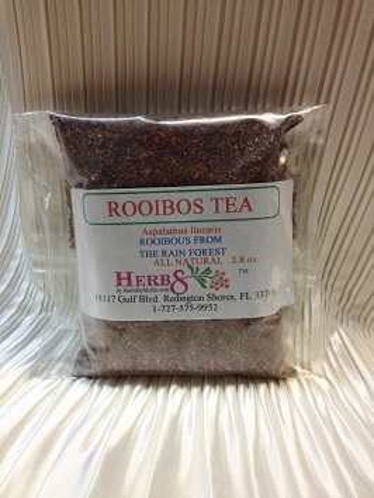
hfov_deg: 40.7
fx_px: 504
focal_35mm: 35
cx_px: 187
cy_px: 249
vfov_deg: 52.6
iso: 64
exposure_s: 1/20
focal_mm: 4.28
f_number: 2.4
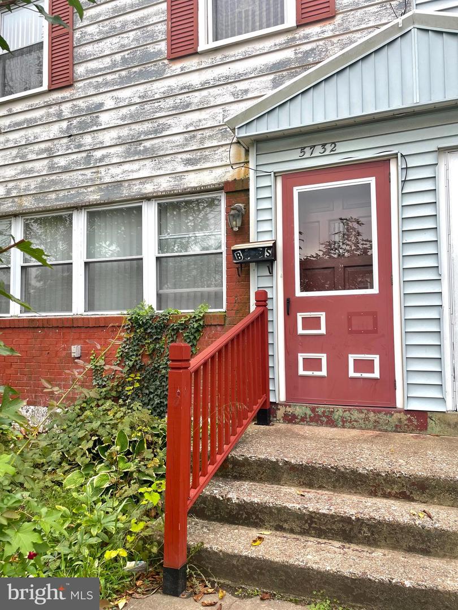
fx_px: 459
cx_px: 229
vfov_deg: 67.3
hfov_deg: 53.1
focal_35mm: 26
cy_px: 305
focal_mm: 4.2
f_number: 1.6
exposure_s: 1/235
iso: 32
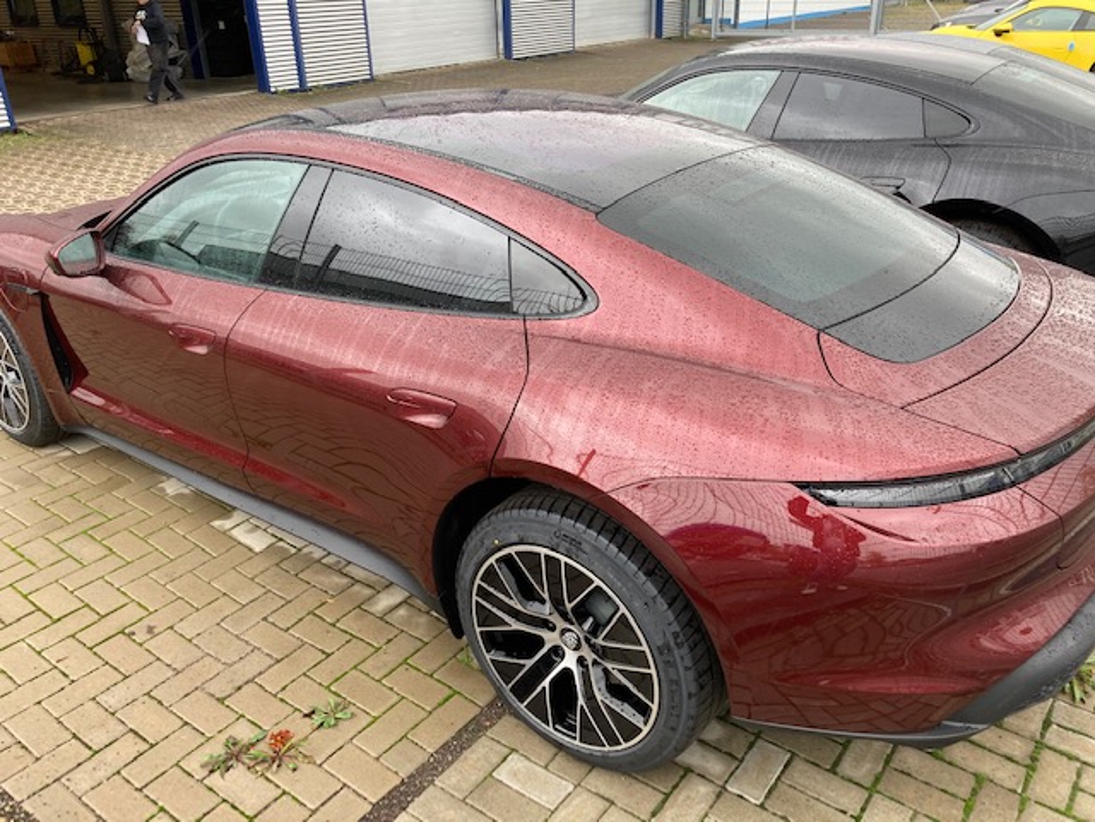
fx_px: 886
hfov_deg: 63.4
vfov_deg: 49.7
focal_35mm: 28
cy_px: 411
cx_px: 548
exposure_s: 1/121
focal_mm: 3.99
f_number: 1.8
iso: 32
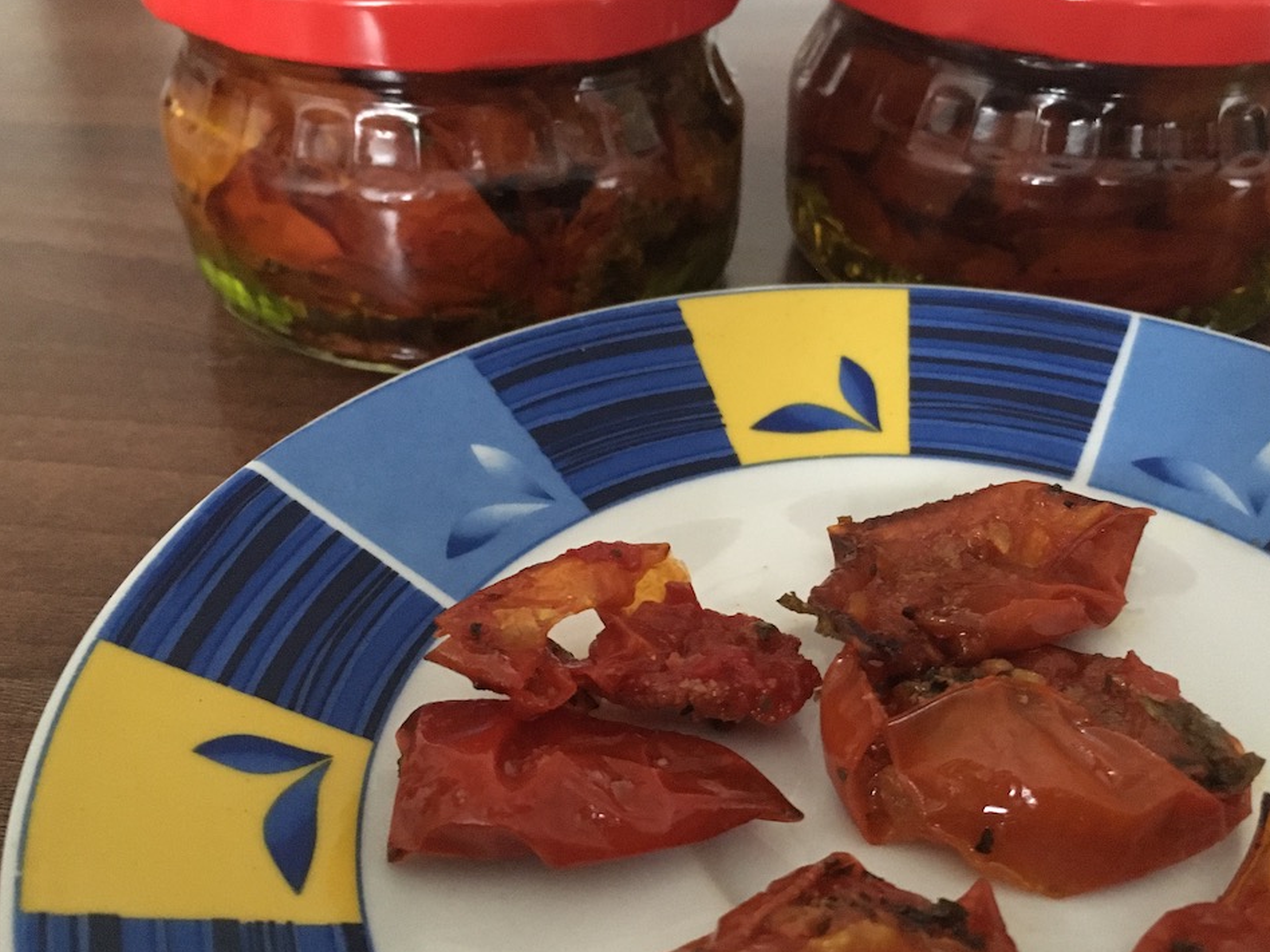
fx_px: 1357
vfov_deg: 38.6
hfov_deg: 50.0
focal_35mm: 37
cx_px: 713
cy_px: 535
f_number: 2.2
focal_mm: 4.15
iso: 320
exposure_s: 1/17
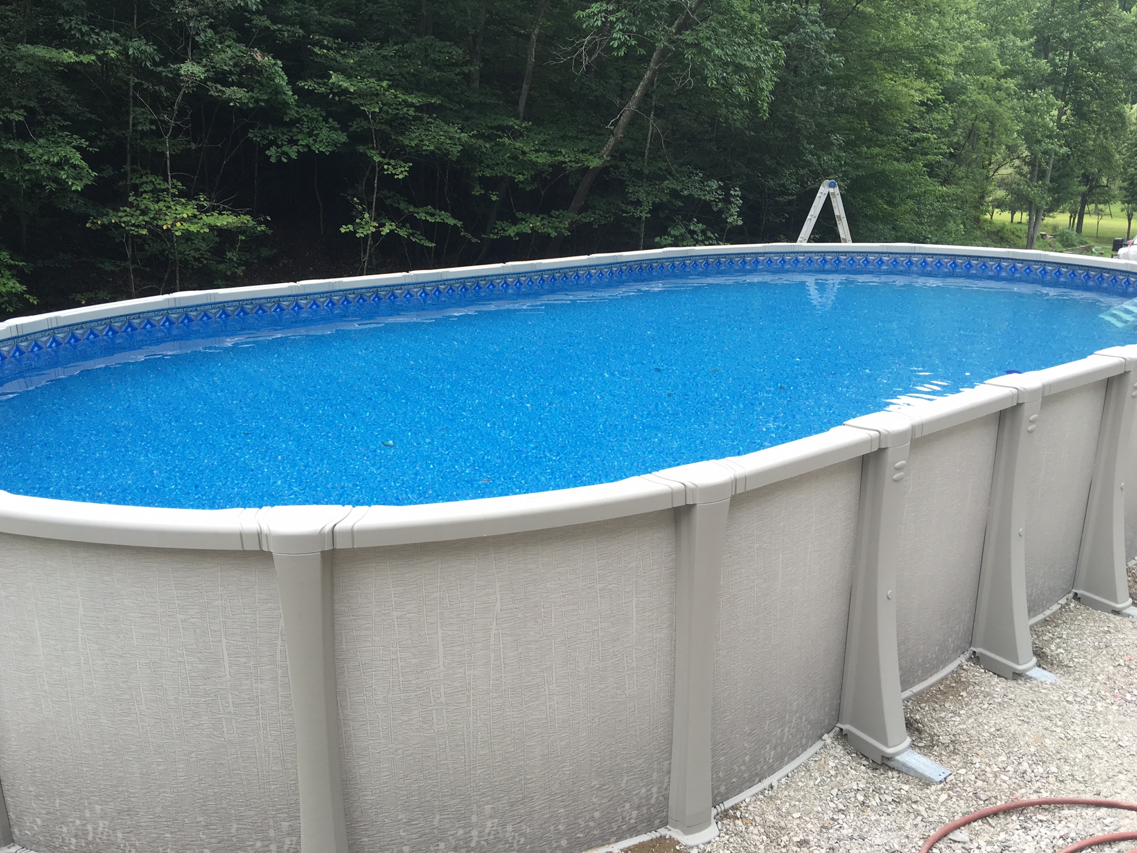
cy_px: 426
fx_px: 953
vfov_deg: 48.2
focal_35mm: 29
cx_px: 568
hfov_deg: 61.7
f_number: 2.2
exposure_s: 1/123
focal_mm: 4.15
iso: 25
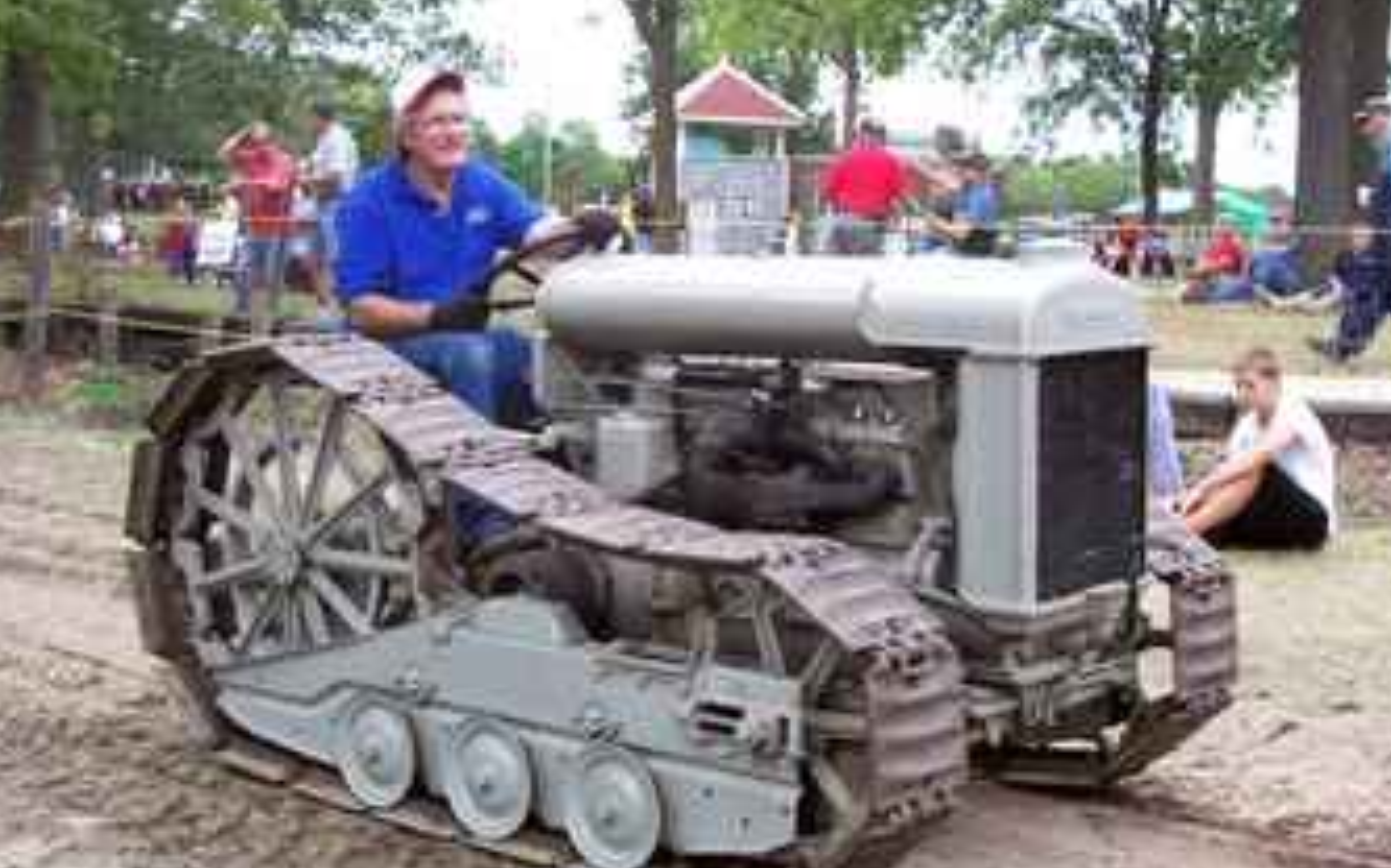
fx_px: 2198
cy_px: 388
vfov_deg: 22.3
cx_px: 702
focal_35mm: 58
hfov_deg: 35.1
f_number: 3.2
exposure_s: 1/210
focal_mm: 8.7
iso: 80
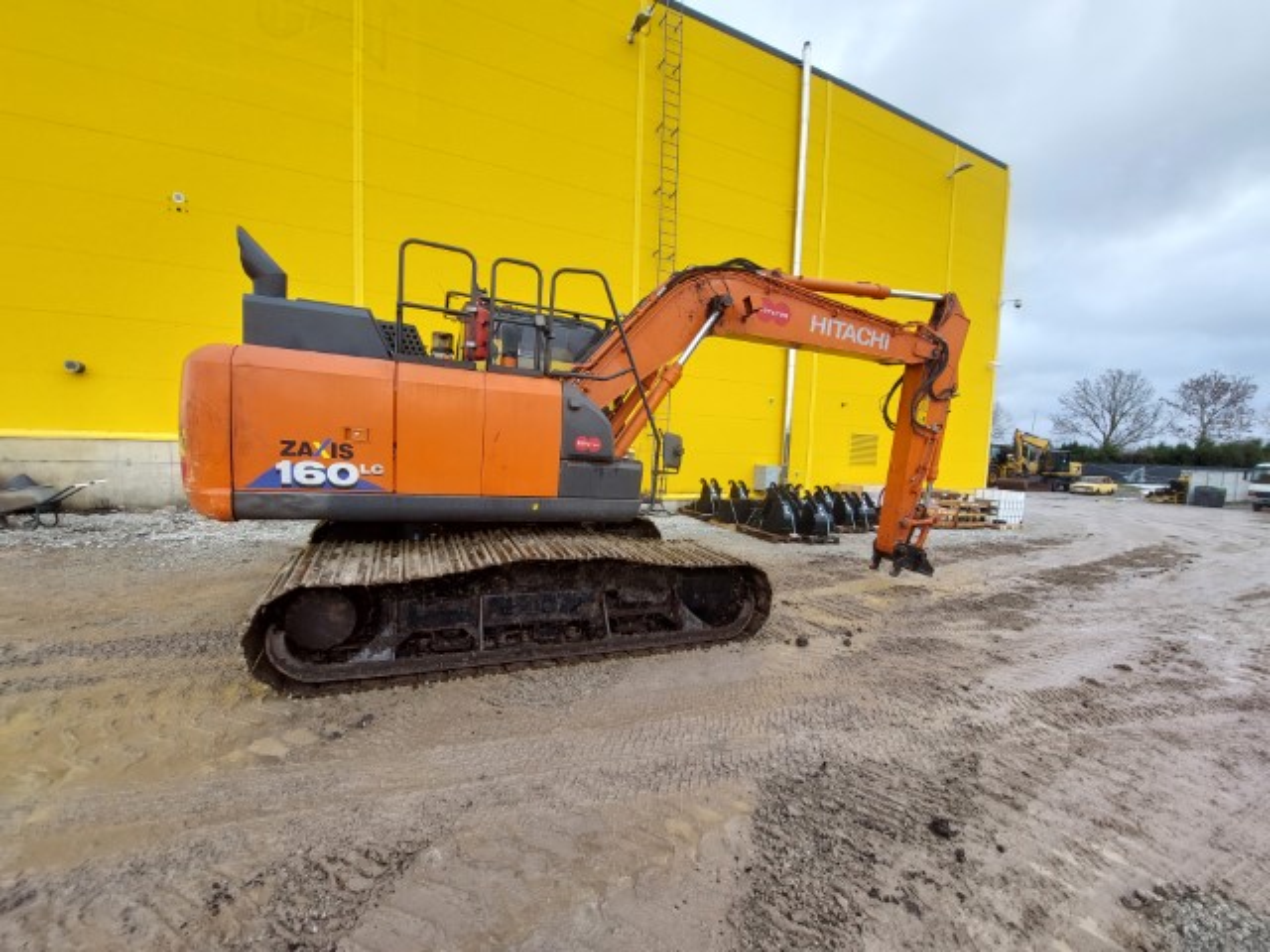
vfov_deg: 89.9
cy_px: 476
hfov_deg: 106.2
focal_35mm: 13
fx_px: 477
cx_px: 635
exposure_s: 1/200
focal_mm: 1.74
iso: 50
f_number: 2.2
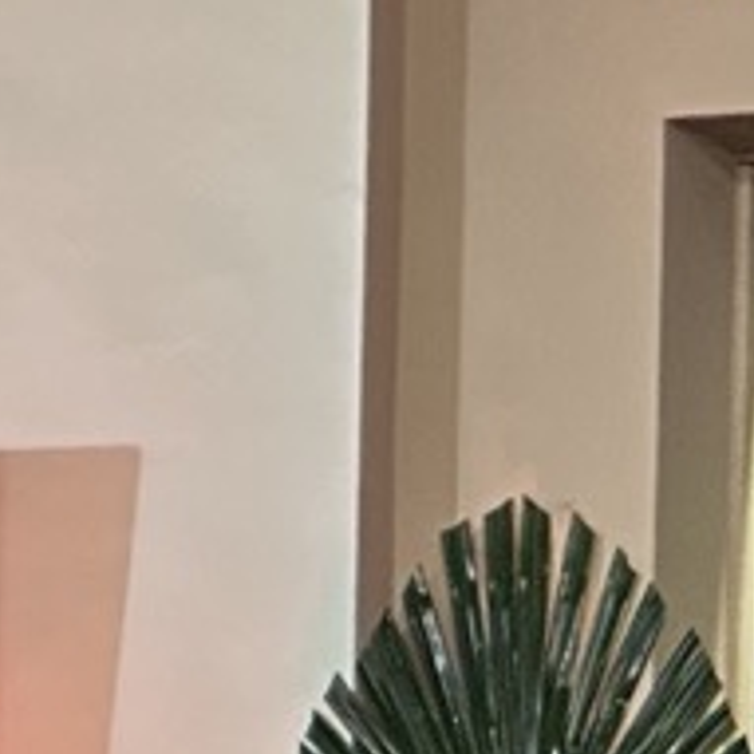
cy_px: 900
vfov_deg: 3.8
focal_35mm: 457
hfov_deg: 3.8
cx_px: 1769
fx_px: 11262
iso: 500
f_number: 2.8
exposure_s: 1/34
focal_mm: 9
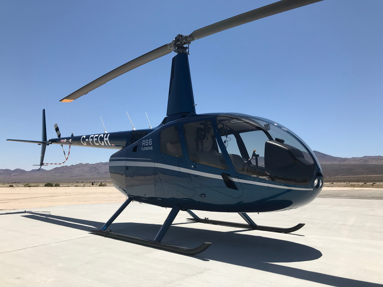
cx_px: 192
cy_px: 144
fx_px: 310
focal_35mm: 28
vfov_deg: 49.7
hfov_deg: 63.4
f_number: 1.8
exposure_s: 1/4000
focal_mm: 3.99
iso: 20
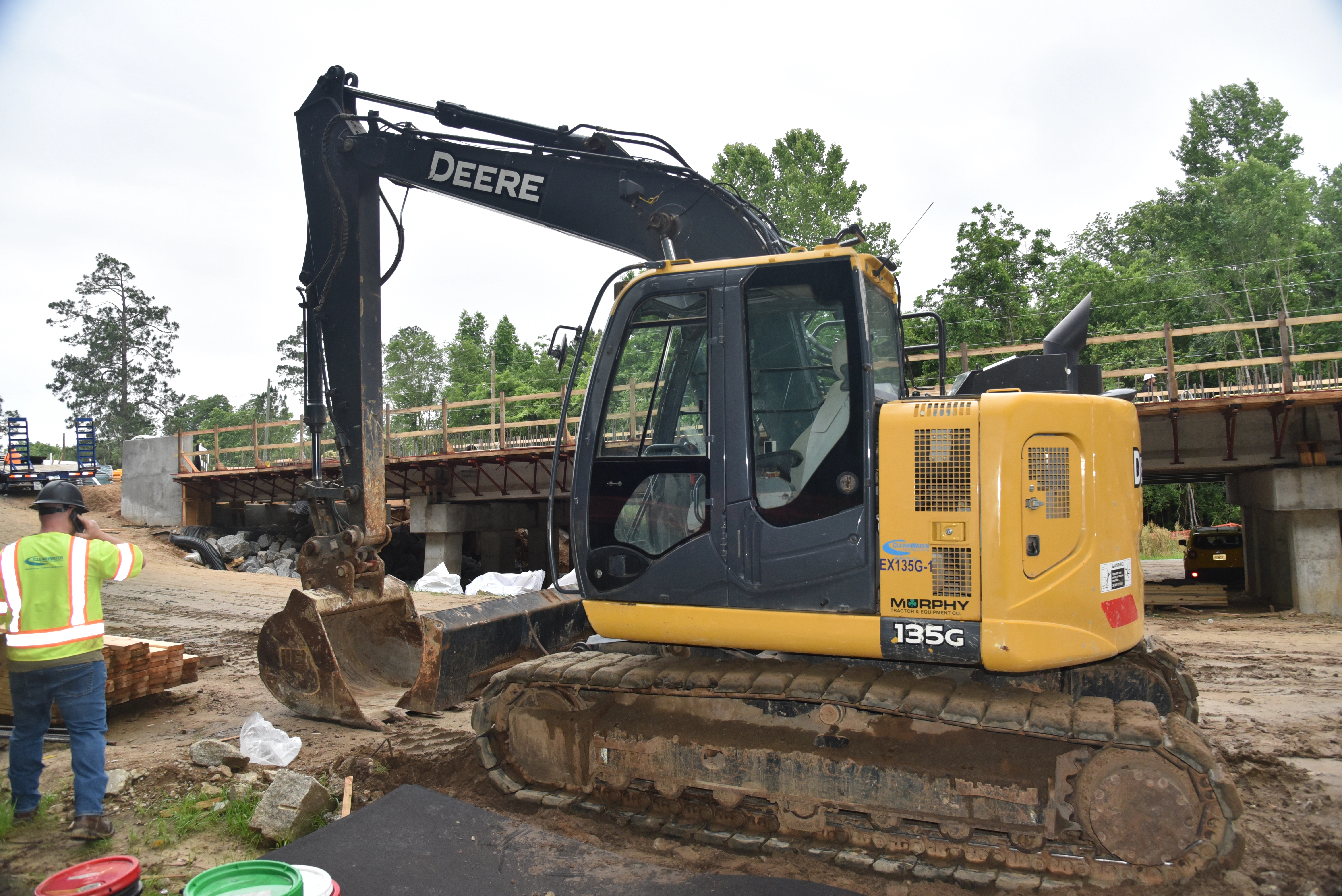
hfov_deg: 73.7
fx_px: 895
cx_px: 671
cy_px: 448
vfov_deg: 53.2
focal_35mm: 24
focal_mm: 24
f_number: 5.6
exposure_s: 1/125
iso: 800
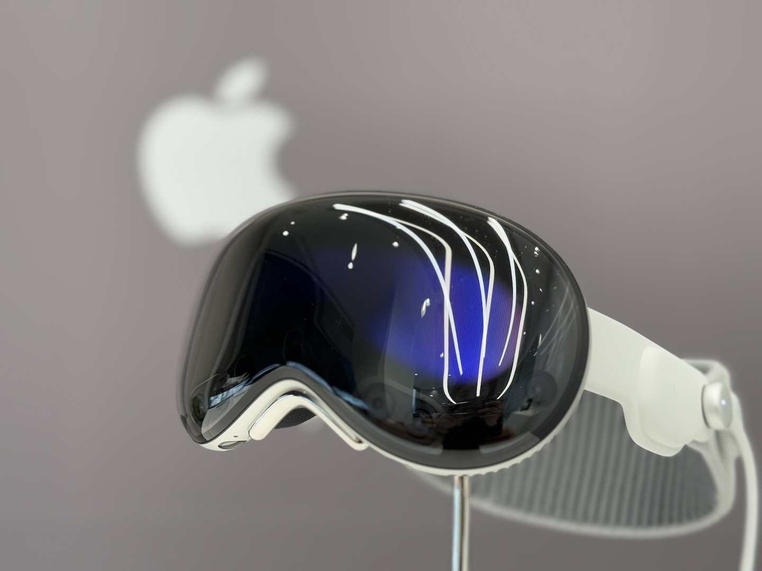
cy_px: 286
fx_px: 1057
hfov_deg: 39.7
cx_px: 381
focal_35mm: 48
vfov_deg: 30.3
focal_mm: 6.76
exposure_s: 1/120
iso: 160
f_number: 1.78
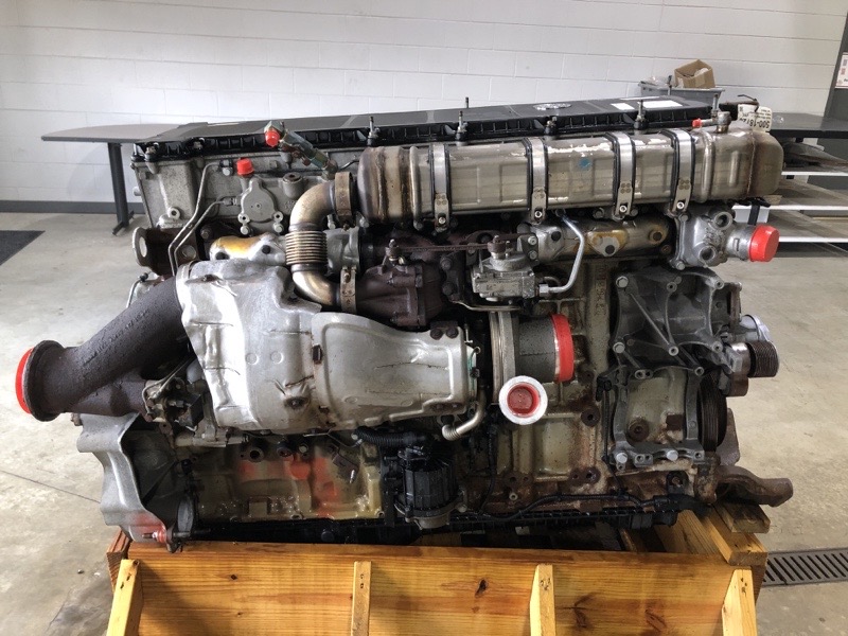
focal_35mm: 28
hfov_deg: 63.4
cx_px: 424
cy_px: 318
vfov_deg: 49.7
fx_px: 686
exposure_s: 1/15
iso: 100
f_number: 1.8
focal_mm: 3.99
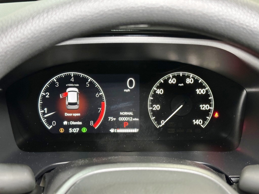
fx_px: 359
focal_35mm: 48
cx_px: 130
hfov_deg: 39.7
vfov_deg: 30.3
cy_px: 97
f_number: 1.78
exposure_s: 1/24
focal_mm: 6.86
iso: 640
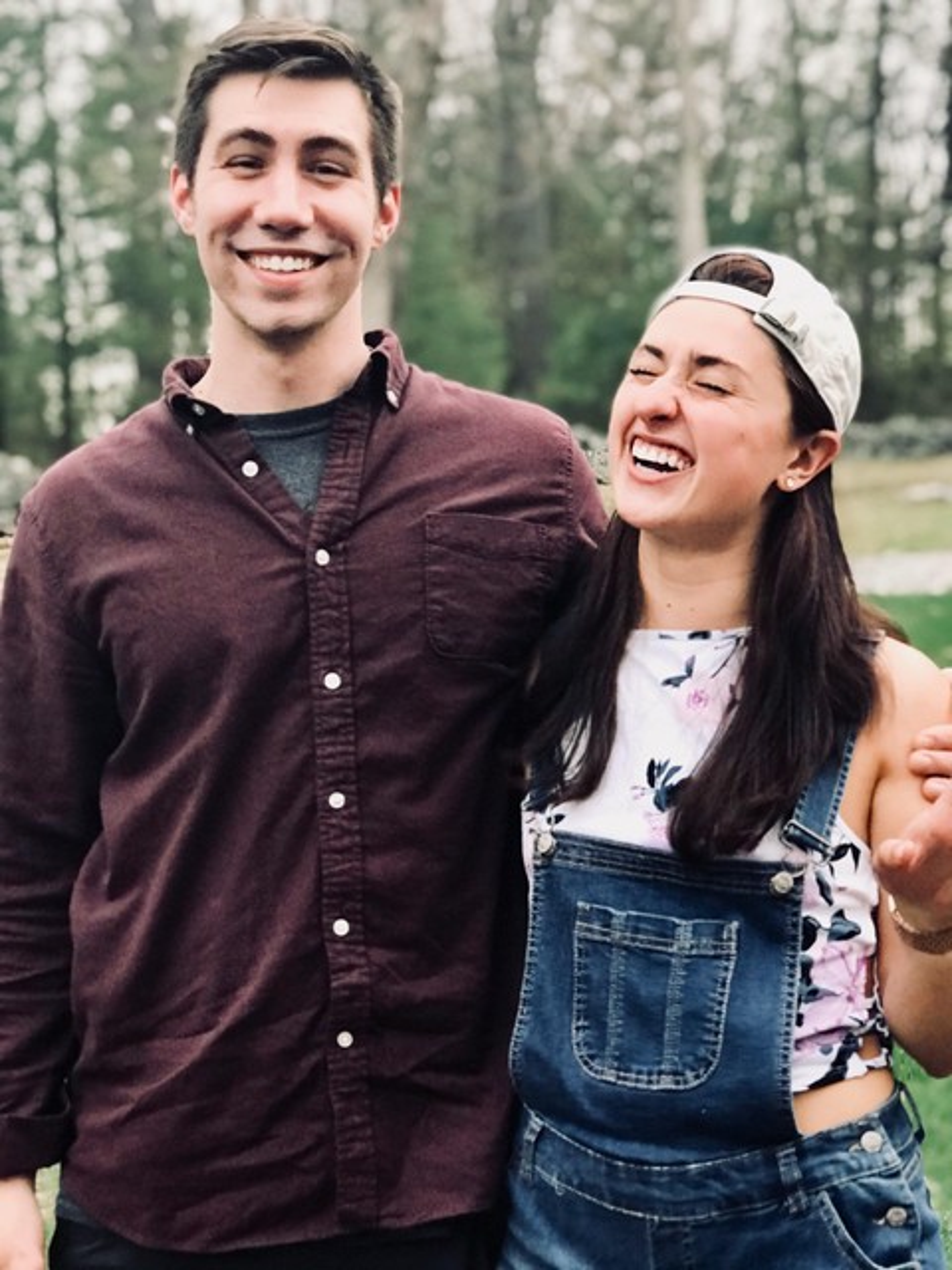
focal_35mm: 57
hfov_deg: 25.7
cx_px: 476
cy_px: 635
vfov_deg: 33.8
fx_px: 2090
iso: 125
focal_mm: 6.6
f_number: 2.8
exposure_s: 1/60
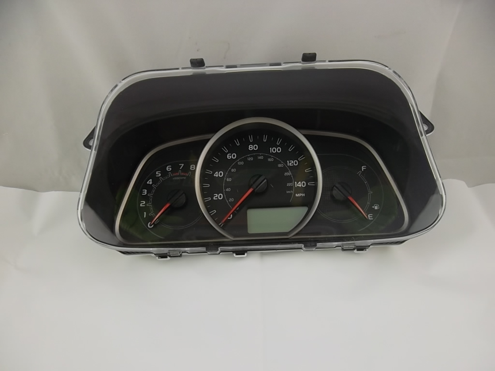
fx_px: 386
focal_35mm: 27
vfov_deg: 51.4
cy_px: 186
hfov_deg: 65.3
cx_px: 248
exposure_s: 1/60
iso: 80
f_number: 3.5
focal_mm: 4.9
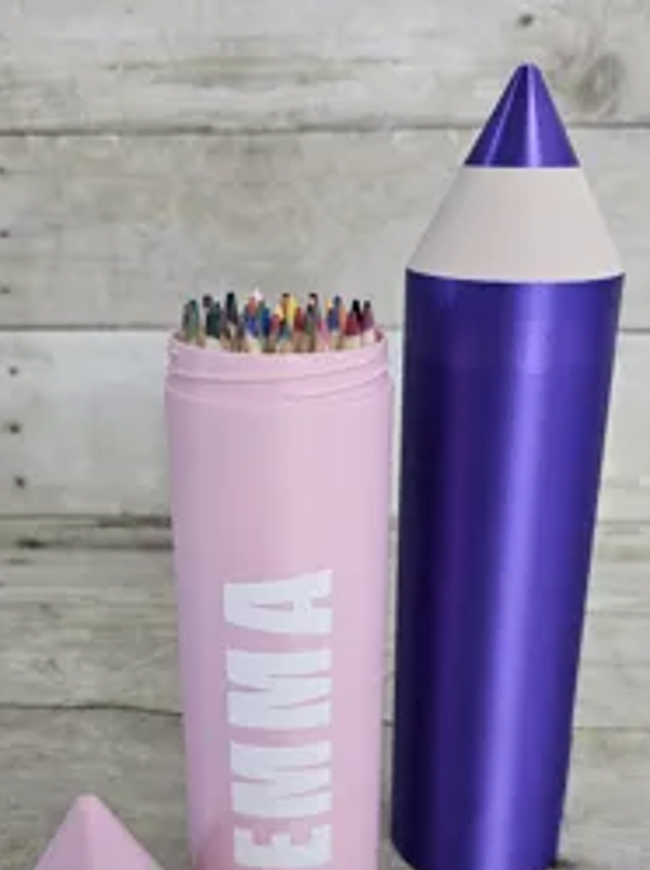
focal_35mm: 37
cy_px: 573
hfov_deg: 38.6
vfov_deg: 49.4
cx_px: 339
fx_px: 929
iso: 800
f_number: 1.7
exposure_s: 1/170
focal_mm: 6.3
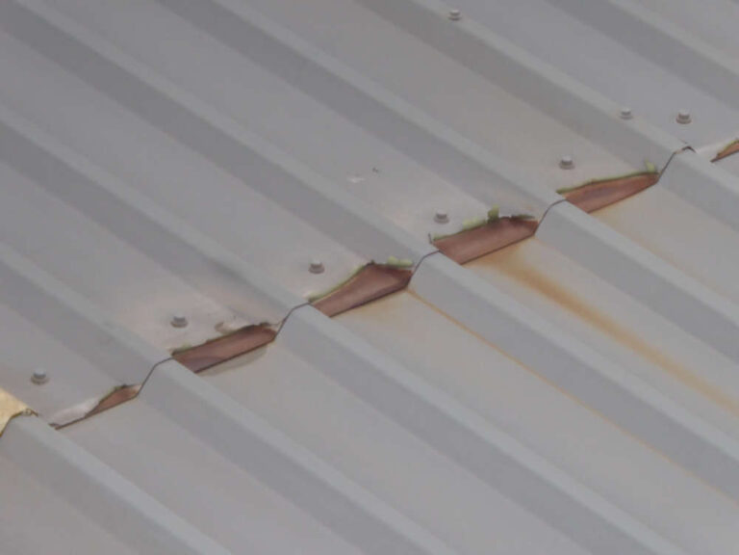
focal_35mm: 300
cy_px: 278
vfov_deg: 5.0
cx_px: 370
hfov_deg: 6.6
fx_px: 6405
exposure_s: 1/80
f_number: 5.8
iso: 400
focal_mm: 53.8
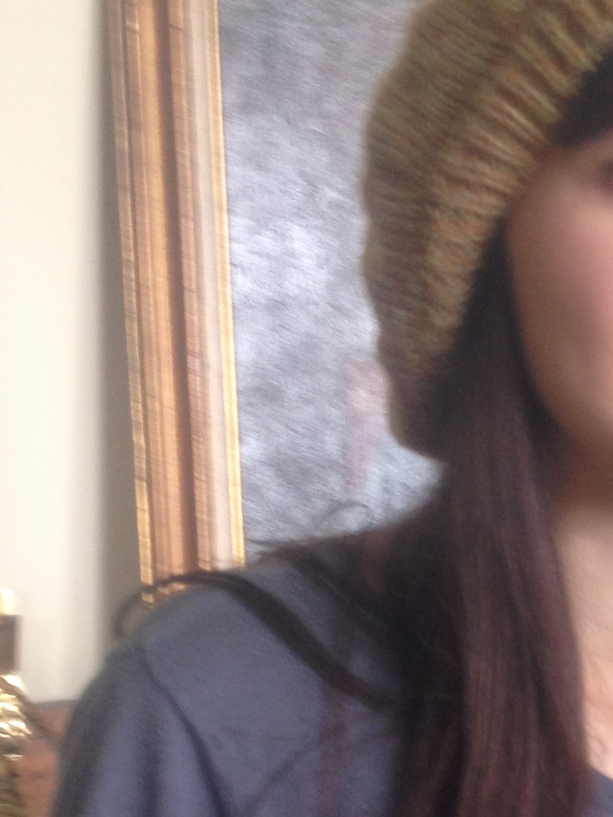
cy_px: 753
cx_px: 685
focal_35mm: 100
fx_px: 2360
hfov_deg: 14.4
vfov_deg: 19.2
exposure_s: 1/20
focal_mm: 4.28
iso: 64
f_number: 2.4
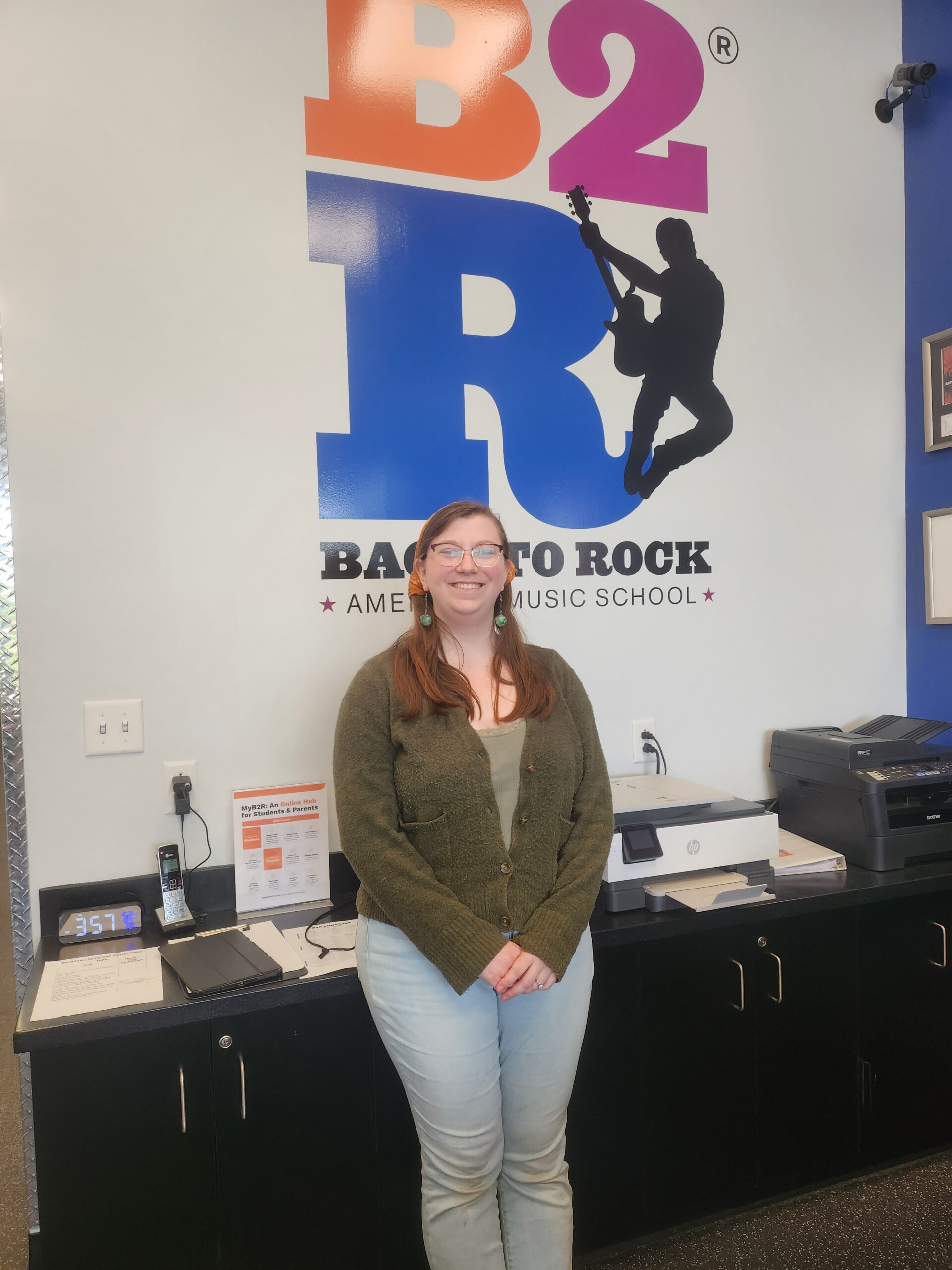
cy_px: 635
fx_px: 880
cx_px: 476
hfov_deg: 56.8
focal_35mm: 24
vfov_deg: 71.6
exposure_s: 1/120
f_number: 1.8
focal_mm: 5
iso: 100
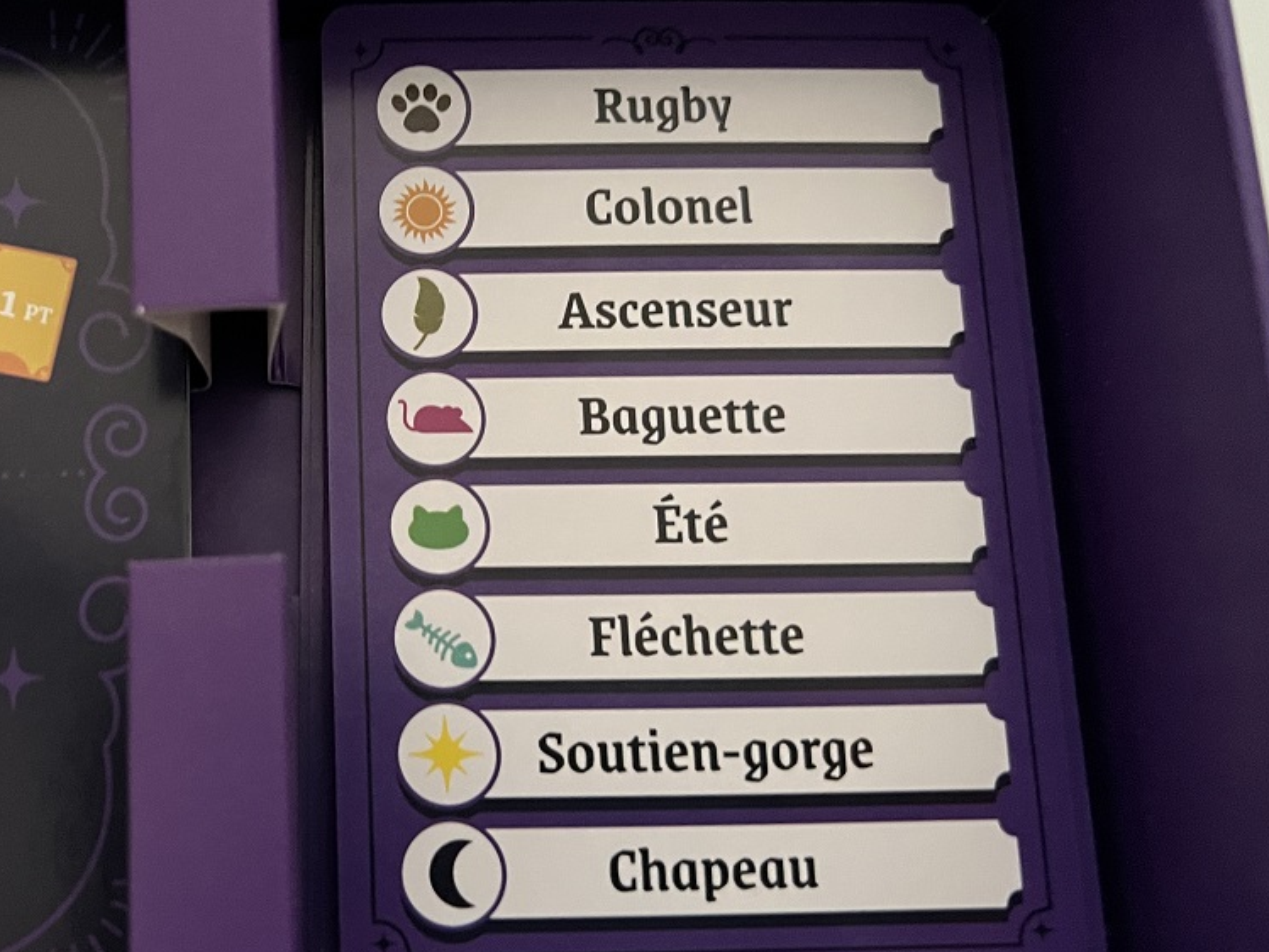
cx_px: 281
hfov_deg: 43.0
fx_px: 1540
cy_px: 430
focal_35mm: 42
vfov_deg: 34.3
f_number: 1.5
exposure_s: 1/39
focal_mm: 5.7
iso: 640
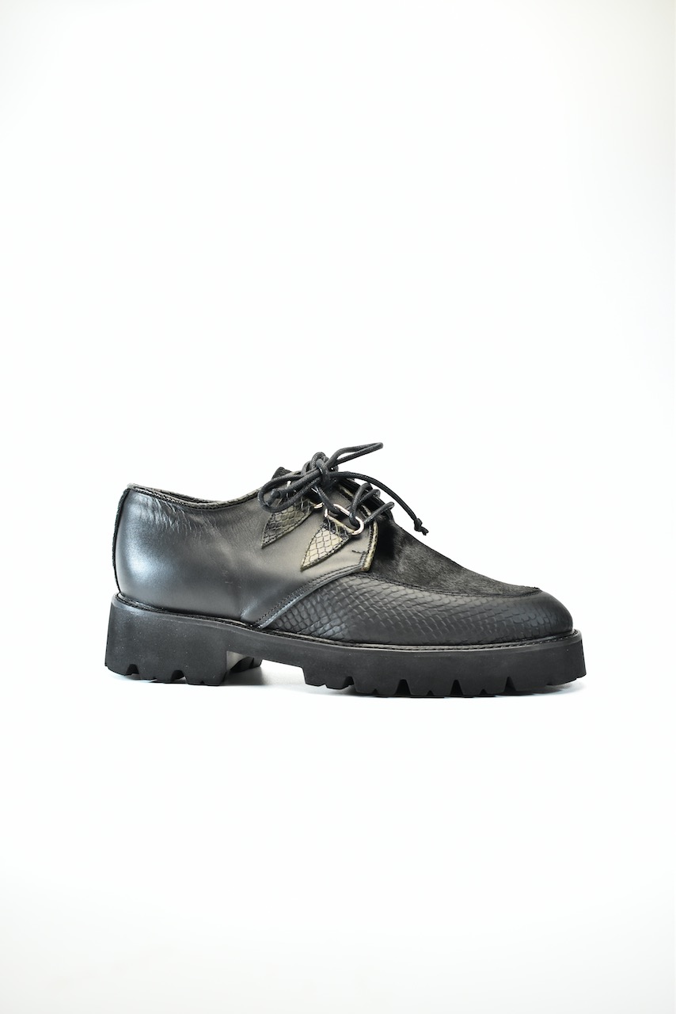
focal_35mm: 42
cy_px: 507
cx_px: 338
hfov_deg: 31.9
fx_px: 1182
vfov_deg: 46.4
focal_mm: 28
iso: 1600
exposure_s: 1/400
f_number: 5.6
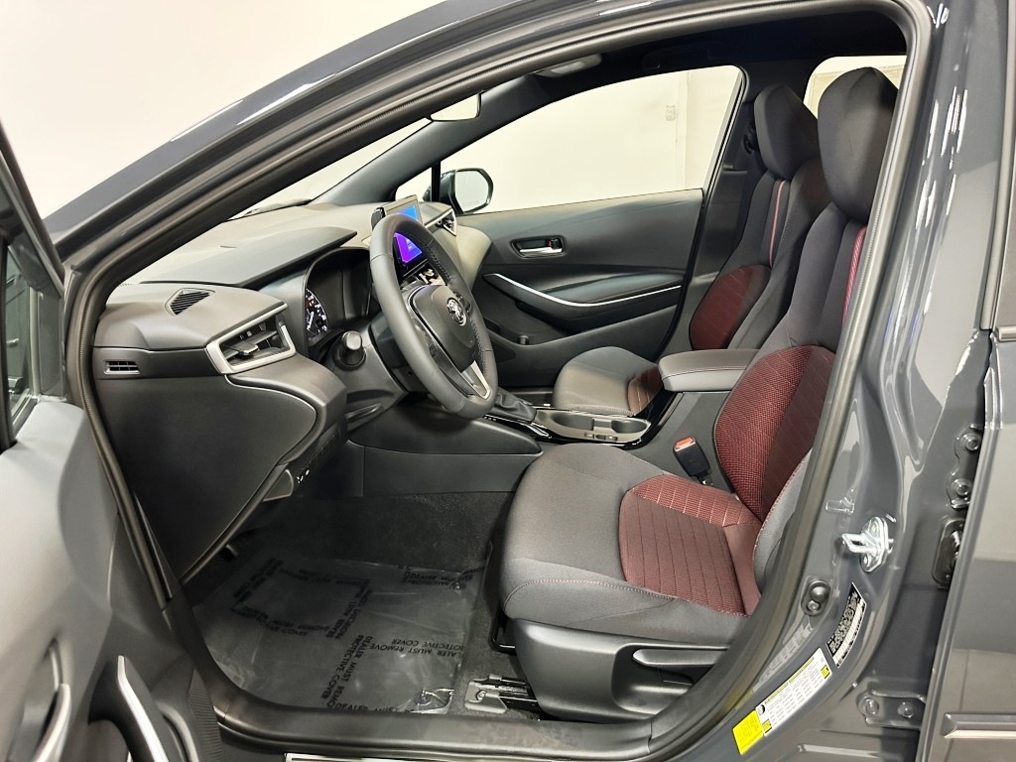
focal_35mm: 24
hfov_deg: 71.6
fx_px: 704
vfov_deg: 56.8
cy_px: 381
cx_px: 508
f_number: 1.78
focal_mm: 6.86
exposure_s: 1/40
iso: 1000
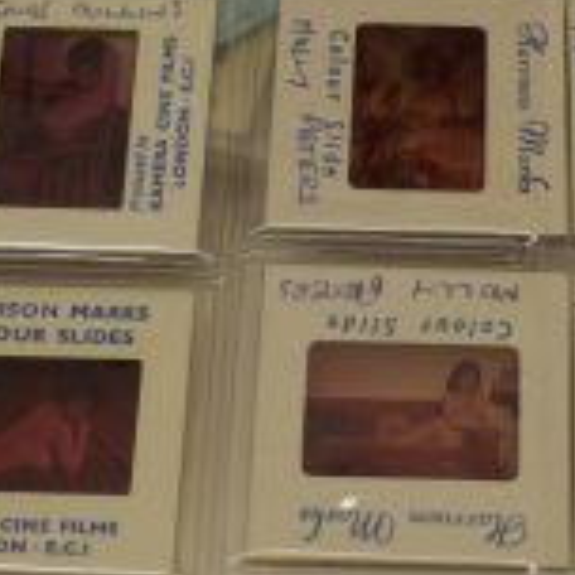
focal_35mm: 111
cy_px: 219
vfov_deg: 15.7
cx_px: 446
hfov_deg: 15.6
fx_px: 2086
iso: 400
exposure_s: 1/80
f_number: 4.5
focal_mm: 22
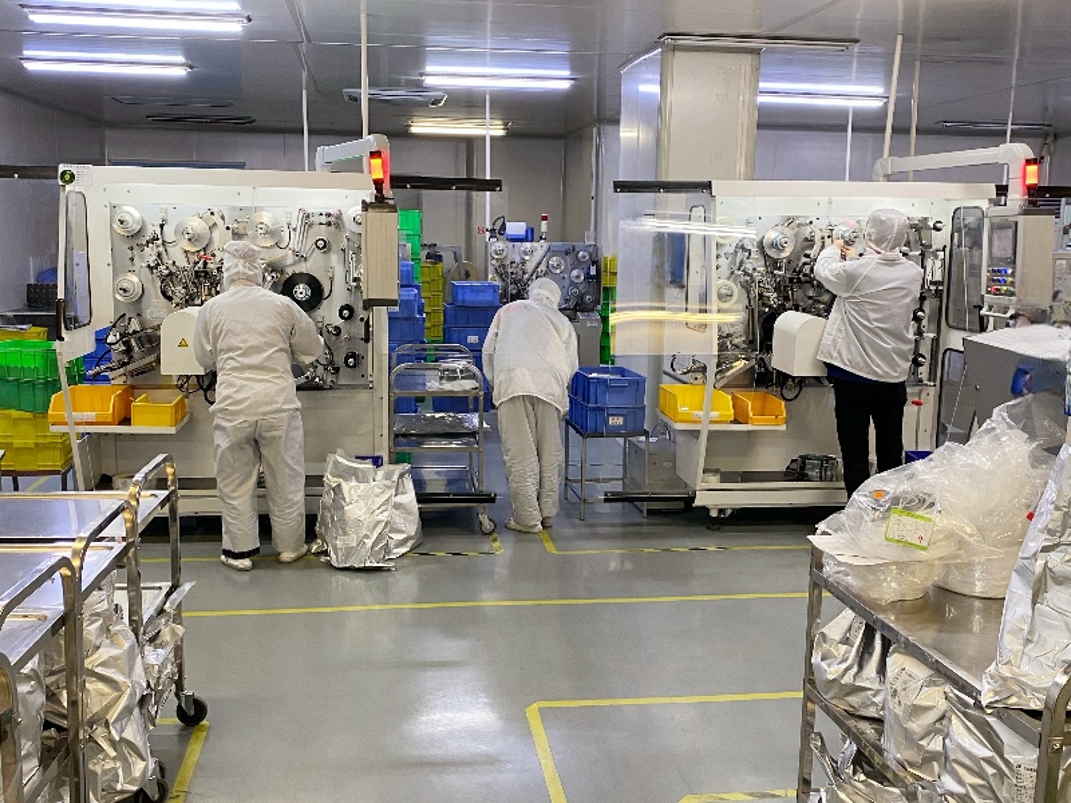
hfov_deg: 67.3
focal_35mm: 26
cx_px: 536
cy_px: 402
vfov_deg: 53.1
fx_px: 804
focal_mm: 4.25
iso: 100
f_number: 1.8
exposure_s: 1/50
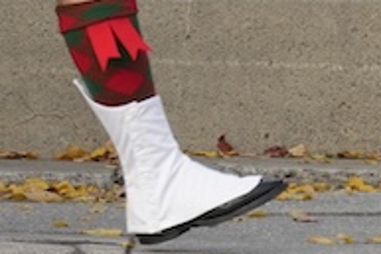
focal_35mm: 860
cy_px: -326
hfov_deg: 2.4
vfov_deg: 1.6
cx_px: -422
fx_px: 9108
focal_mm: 171
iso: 500
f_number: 10
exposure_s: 1/320
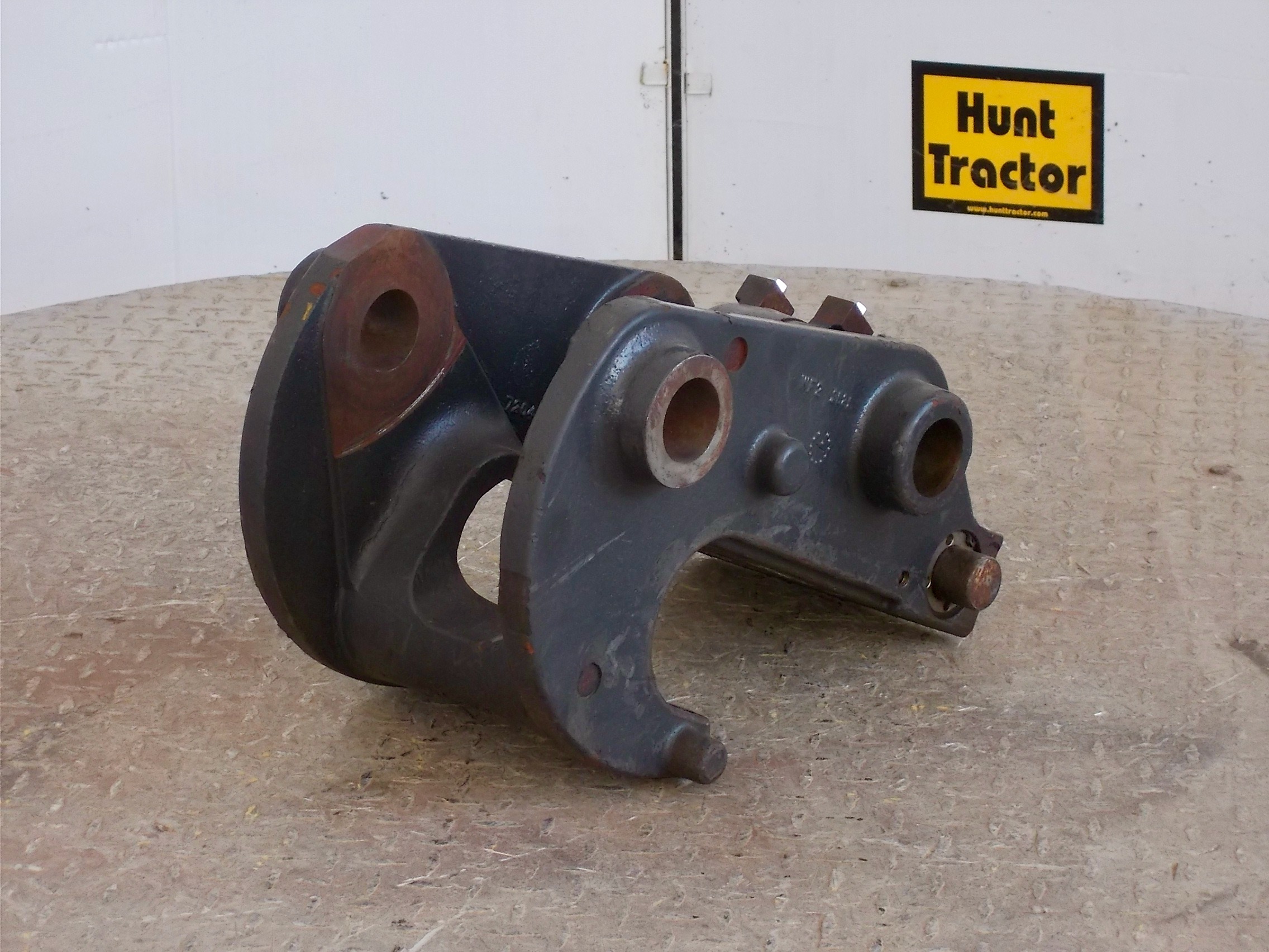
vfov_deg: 11.4
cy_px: 476
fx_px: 4766
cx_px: 634
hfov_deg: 15.2
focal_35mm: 130
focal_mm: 23
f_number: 6.5
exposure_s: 1/60
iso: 180
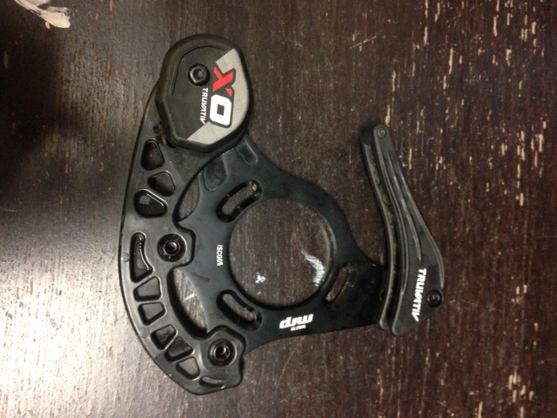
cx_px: 278
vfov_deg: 42.9
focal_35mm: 33
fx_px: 531
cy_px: 209
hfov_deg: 55.4
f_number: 2.4
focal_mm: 4.12
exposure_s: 1/15
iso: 500
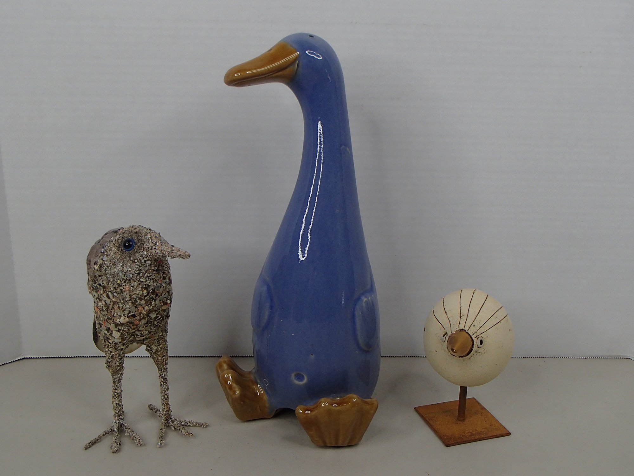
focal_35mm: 37
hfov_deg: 50.1
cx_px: 317
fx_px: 678
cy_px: 238
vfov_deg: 38.7
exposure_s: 1/160
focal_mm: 6.64
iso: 200
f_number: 4.7
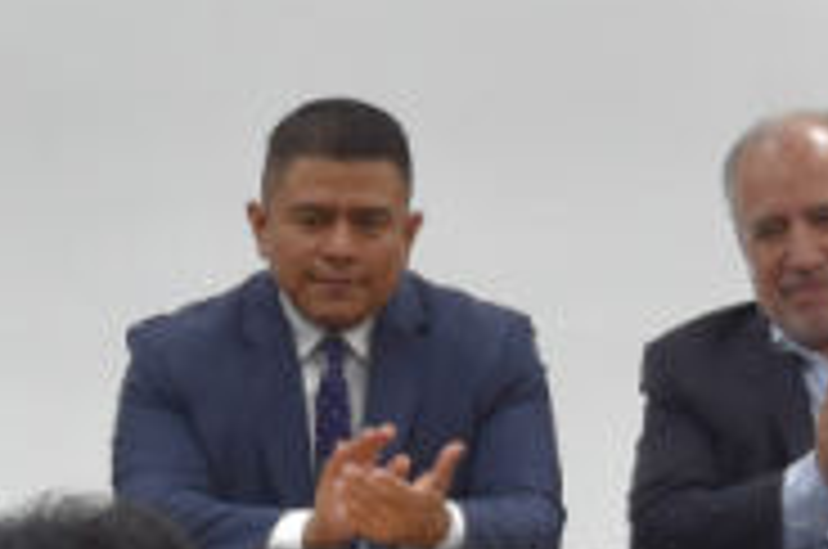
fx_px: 6452
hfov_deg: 7.3
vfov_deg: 4.9
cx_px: 279
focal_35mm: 281
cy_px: 232
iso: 400
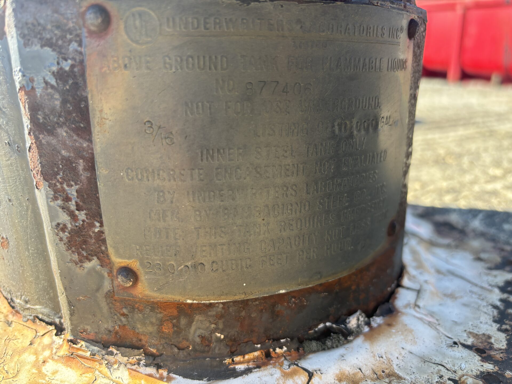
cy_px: 192
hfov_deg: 67.3
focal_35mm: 26
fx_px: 385
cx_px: 256
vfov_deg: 53.1
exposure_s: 1/577
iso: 50
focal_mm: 5.96
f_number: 1.6
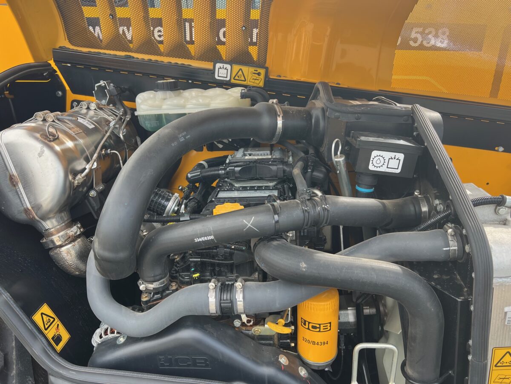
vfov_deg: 53.1
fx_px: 384
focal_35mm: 26
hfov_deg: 67.3
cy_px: 192
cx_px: 256
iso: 50
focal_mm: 5.7
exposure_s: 1/436
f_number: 1.5
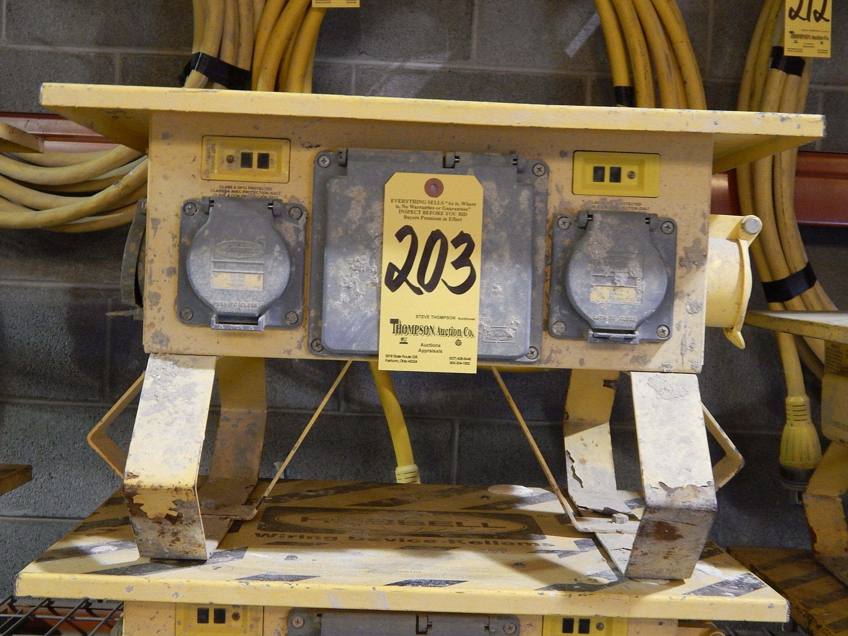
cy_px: 318
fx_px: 1200
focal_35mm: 49
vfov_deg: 29.7
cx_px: 424
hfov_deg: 38.9
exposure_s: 1/13
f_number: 3.7
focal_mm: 8.6
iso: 400
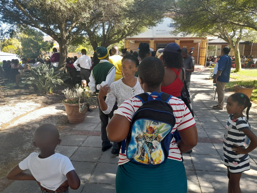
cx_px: 133
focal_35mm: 26
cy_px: 100
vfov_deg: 53.0
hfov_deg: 67.3
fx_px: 193
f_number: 2
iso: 25
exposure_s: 1/50
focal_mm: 4.6
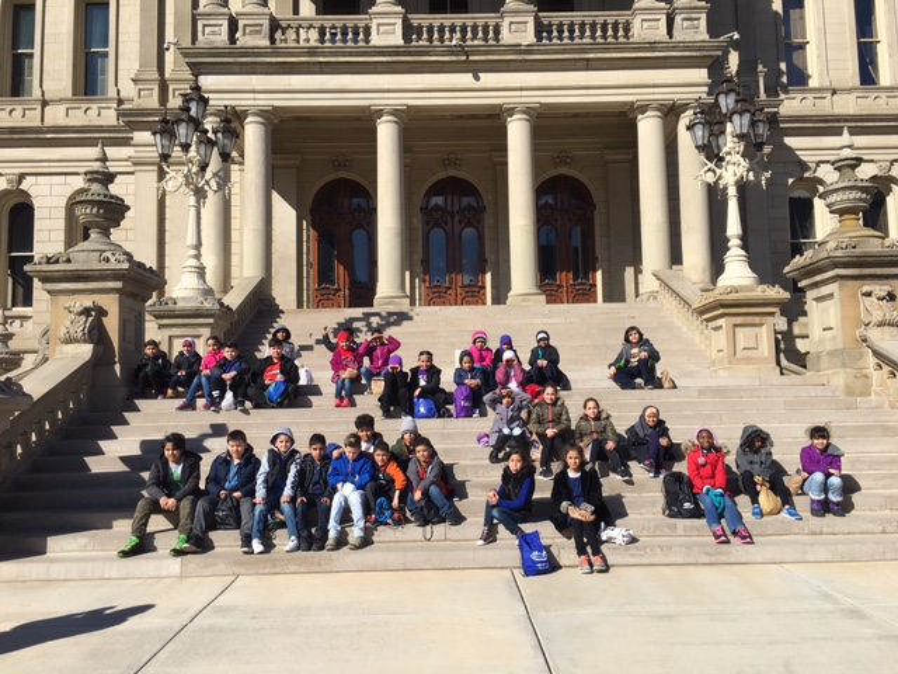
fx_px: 752
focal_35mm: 29
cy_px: 337
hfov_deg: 61.7
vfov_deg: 48.2
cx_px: 449
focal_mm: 4.15
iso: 25
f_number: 2.2
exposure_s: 1/1637
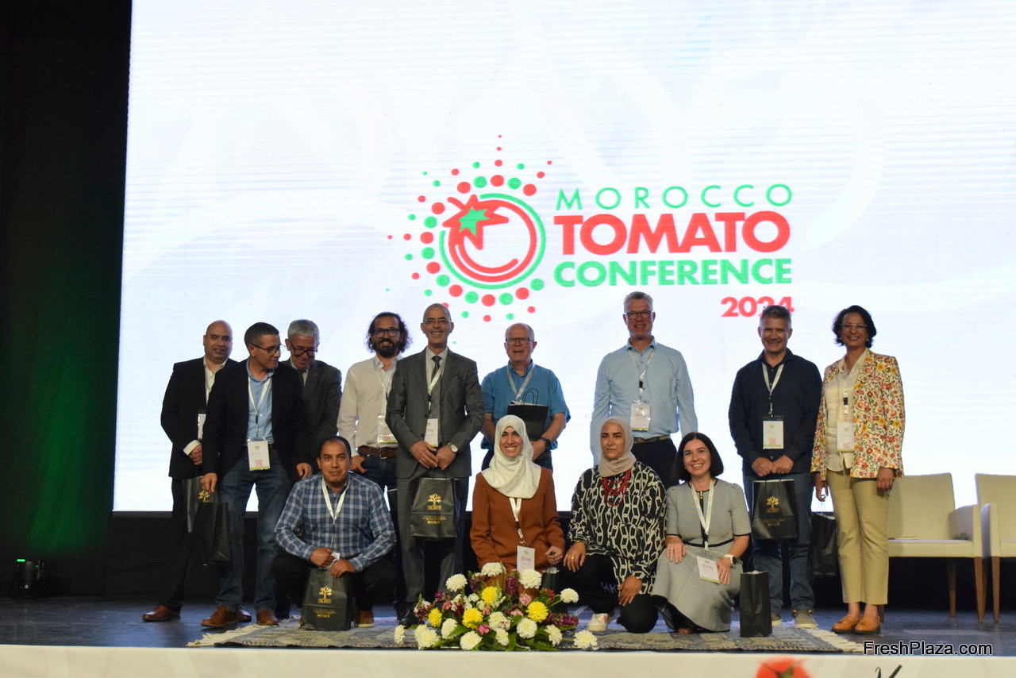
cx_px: 508
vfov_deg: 26.5
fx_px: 1440
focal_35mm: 51
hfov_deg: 38.9
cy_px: 339
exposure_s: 1/200
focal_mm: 34
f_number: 7.1
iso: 3200
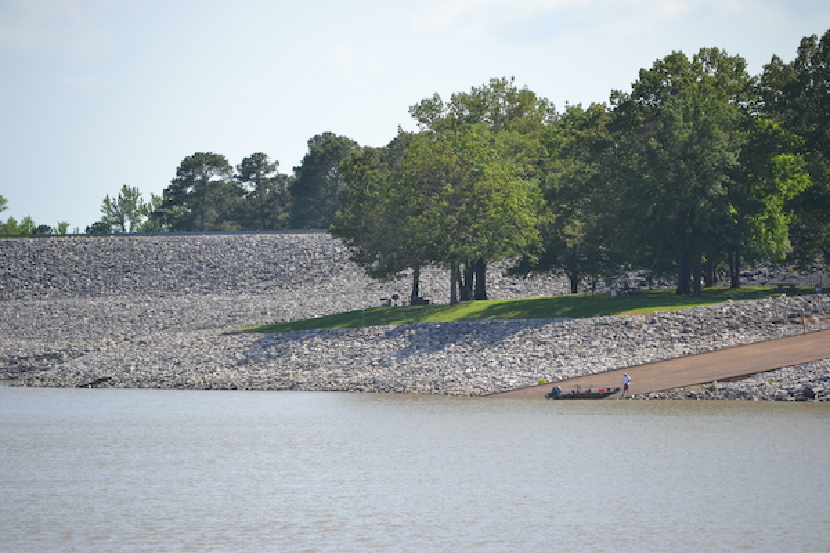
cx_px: 415
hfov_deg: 9.5
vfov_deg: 6.3
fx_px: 5014
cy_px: 276
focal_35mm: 218
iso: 140
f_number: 5.6
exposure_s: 1/500
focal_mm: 145
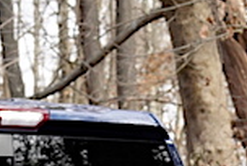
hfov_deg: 11.0
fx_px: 1265
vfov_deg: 7.1
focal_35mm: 184
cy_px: 400
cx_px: 271
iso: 2500
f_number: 5
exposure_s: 1/1600
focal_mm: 35
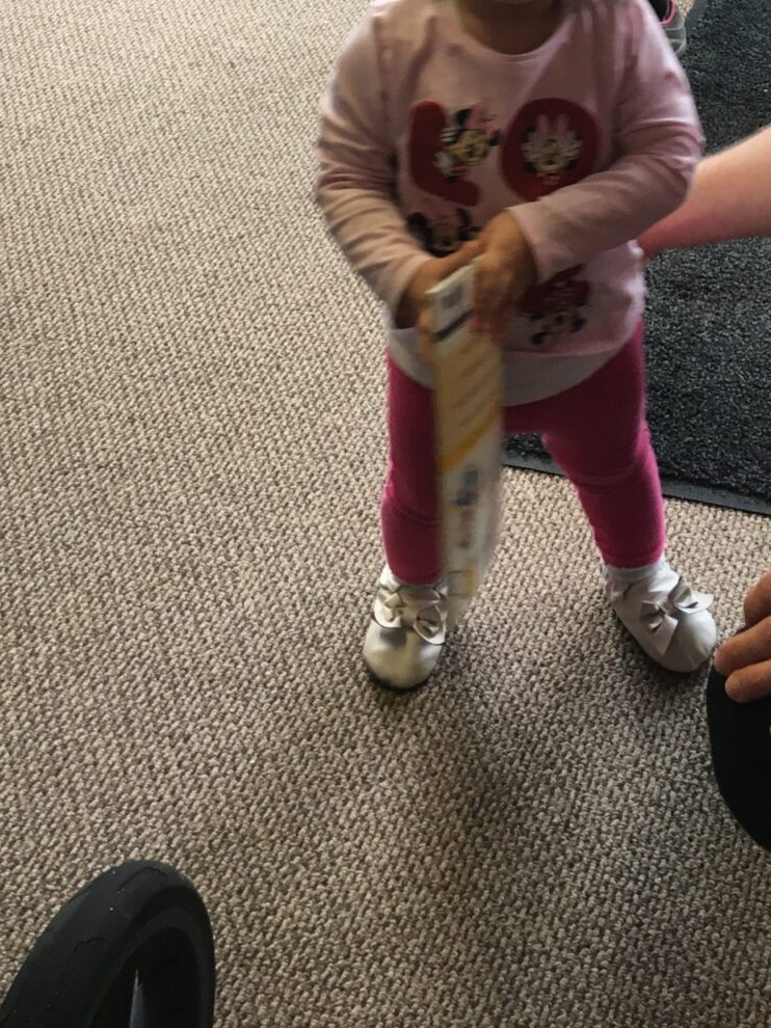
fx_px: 1783
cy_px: -16
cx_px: 666
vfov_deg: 29.9
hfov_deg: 23.9
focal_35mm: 60
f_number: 2.2
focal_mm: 4.15
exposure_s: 1/30
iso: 50
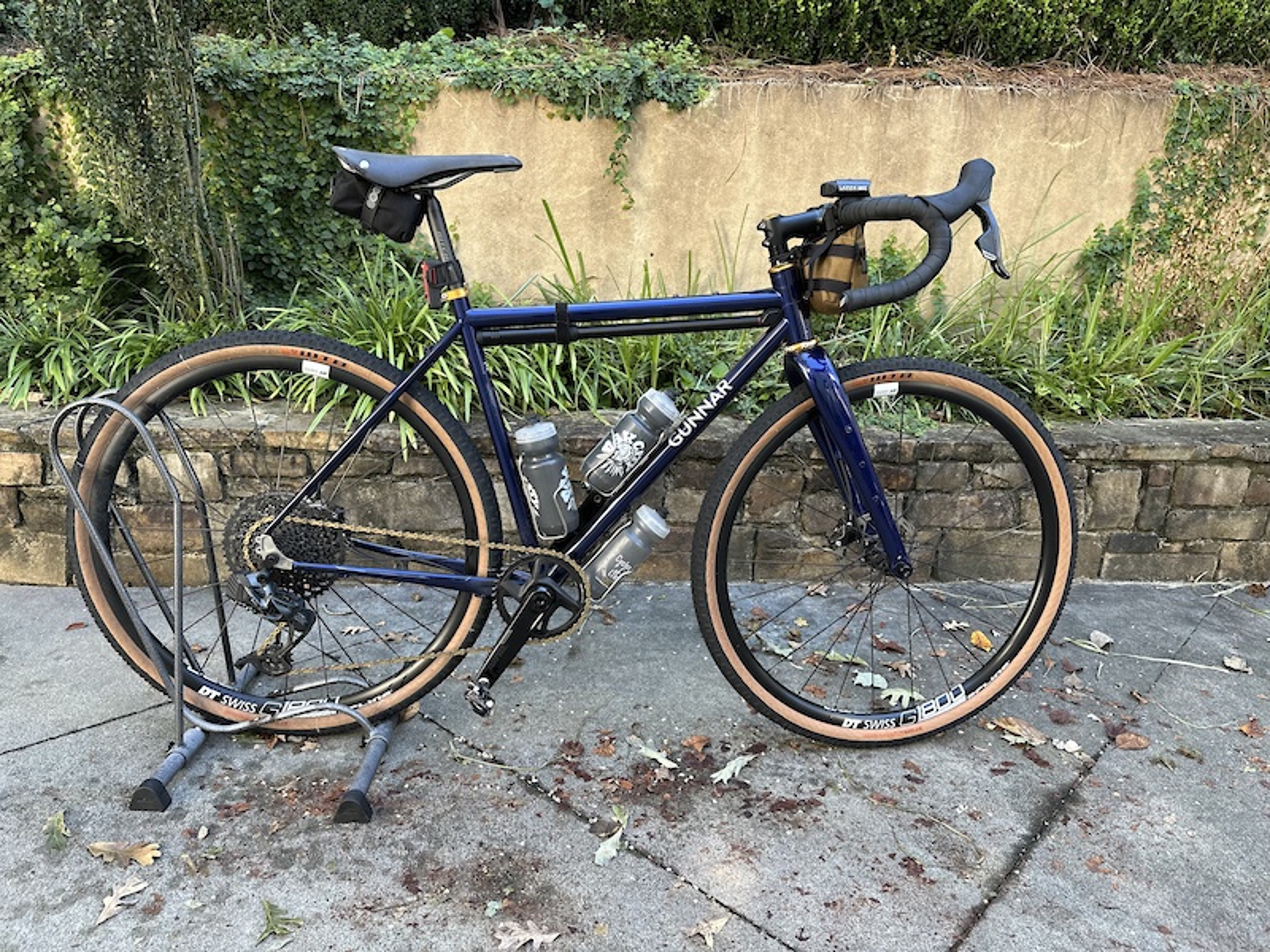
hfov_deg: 71.6
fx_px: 881
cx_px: 635
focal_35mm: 24
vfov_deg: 56.8
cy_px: 476
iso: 80
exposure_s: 1/121
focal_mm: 6.86
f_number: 1.78
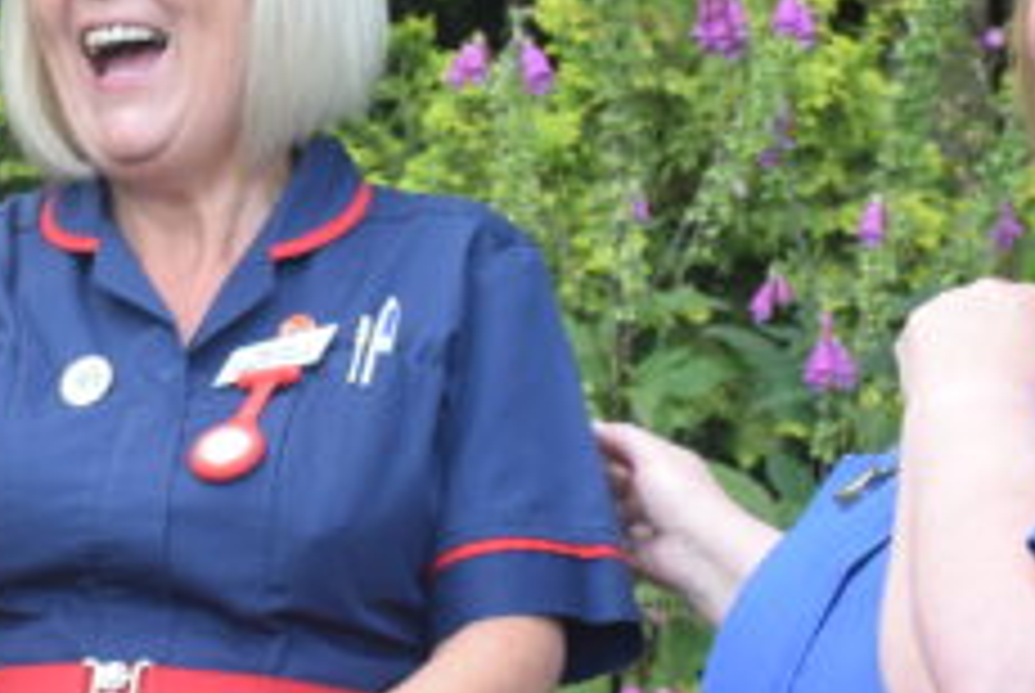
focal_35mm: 140
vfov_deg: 9.8
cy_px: 22
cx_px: 220
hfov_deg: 14.6
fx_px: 4030
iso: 400
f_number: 7.1
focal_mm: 28
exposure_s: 1/200
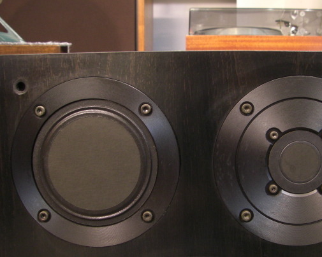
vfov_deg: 32.0
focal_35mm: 47
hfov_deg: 39.4
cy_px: 145
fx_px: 448
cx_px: 194
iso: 200
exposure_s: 1/2
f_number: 3.4
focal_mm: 6.3
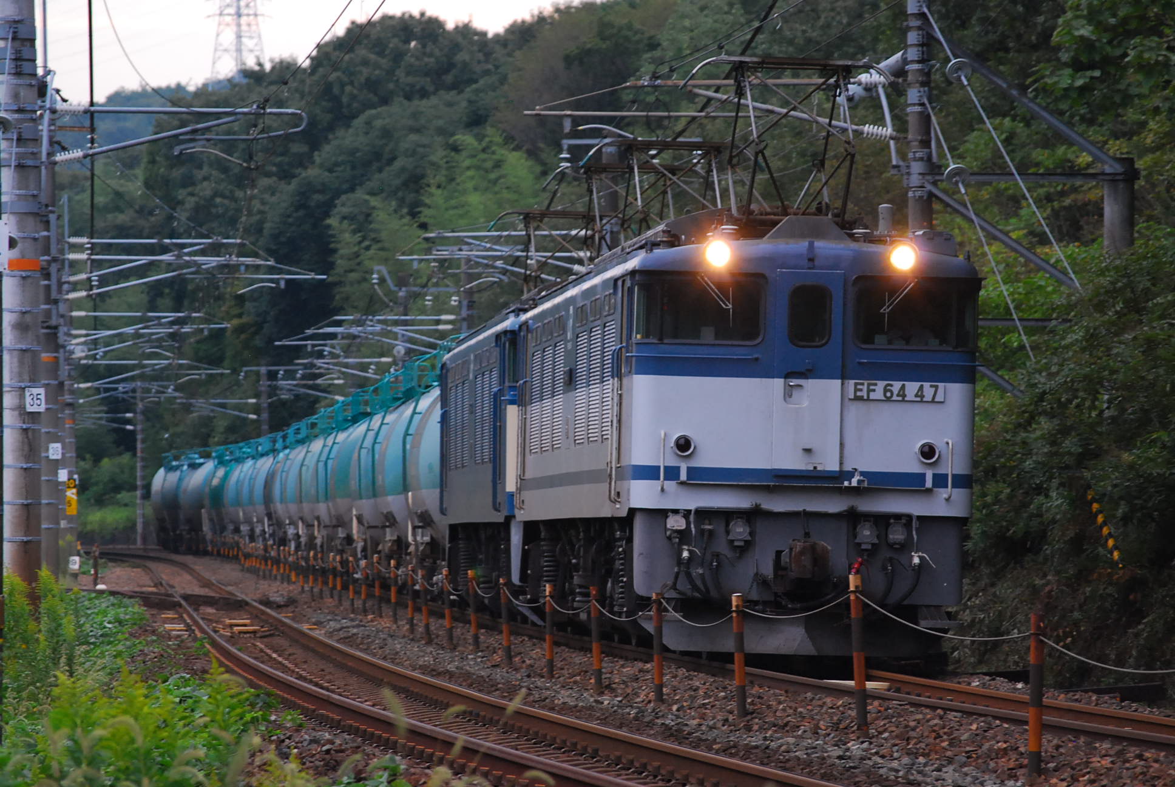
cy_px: 394
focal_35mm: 225
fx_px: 7353
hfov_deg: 9.1
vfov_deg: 6.1
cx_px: 588
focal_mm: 150
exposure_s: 1/200
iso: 800
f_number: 7.1
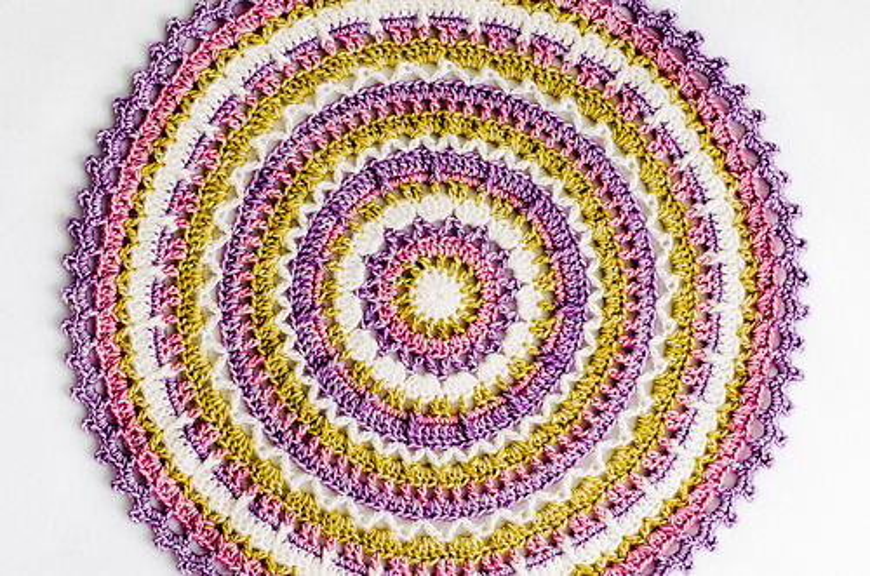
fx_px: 1808
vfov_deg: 18.1
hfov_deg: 27.0
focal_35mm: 75
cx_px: 435
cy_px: 288
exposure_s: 1/125
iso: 100
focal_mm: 50
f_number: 4
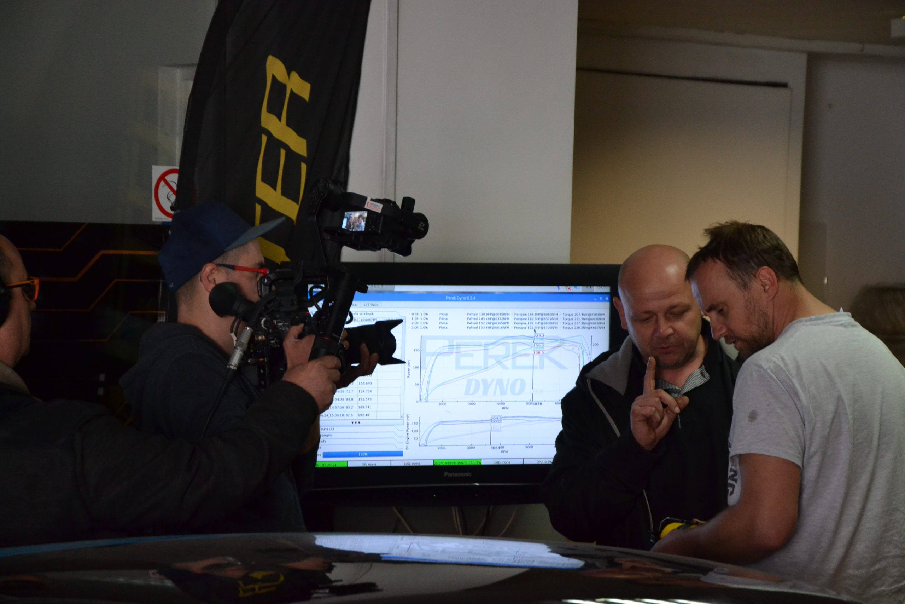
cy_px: 302
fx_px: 3017
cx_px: 452
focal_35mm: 120
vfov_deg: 11.4
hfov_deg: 17.1
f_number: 5.3
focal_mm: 80
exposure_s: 1/125
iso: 1800
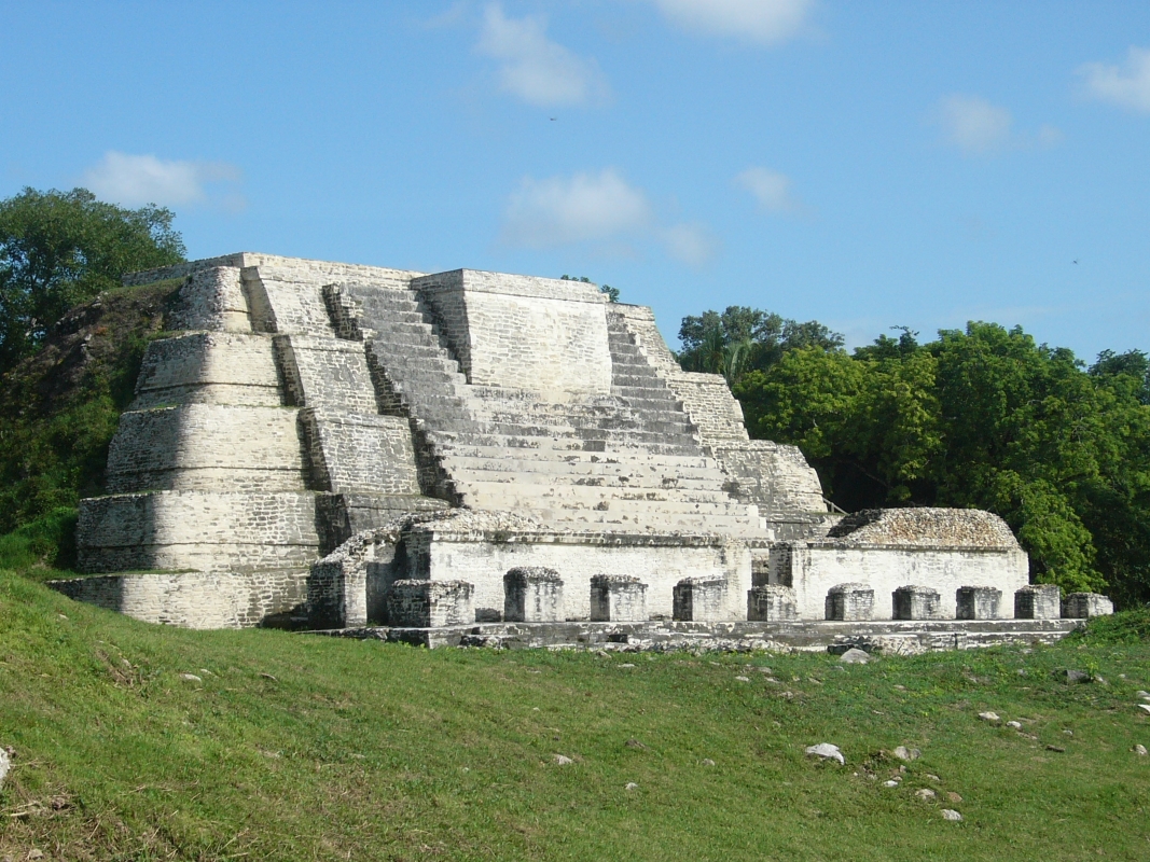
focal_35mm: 79
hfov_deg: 24.7
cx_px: 575
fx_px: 2624
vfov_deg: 18.7
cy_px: 431
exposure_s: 1/125
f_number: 12.1
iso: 100
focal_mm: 13.1
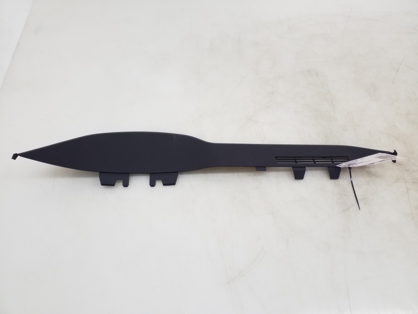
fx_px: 326
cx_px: 209
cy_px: 157
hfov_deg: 65.3
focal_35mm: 27
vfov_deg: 51.4
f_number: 1.9
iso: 80
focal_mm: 3.6
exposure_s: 1/50
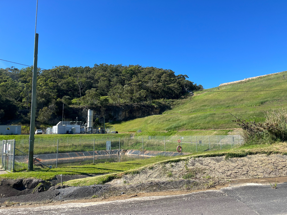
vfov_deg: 53.1
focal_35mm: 26
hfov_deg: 67.3
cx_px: 144
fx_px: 216
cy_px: 108
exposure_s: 1/2137
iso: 50
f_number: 1.6
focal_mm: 5.1
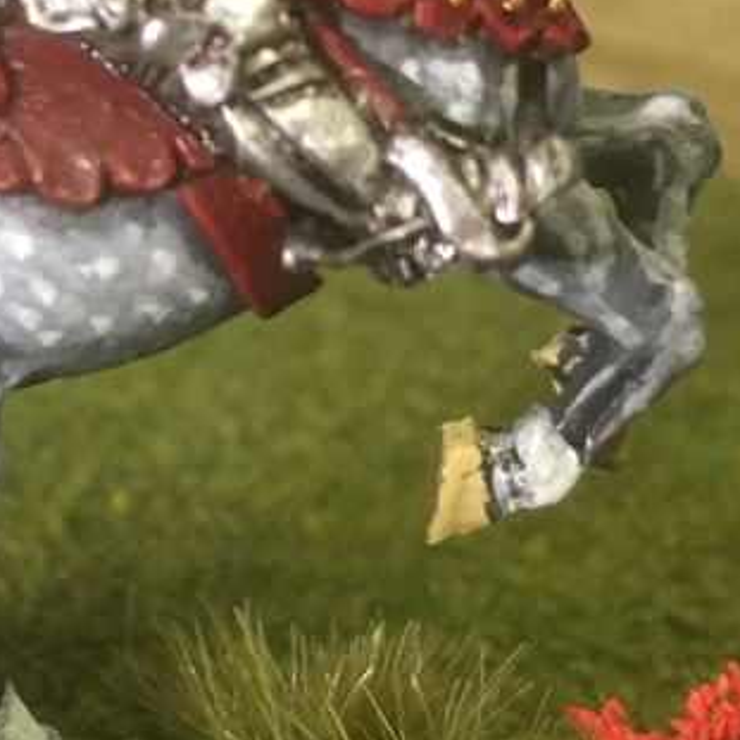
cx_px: 43
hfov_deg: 17.3
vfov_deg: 17.5
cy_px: 221
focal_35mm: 99
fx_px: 2394
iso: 200
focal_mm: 4.15
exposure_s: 1/20
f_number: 2.2
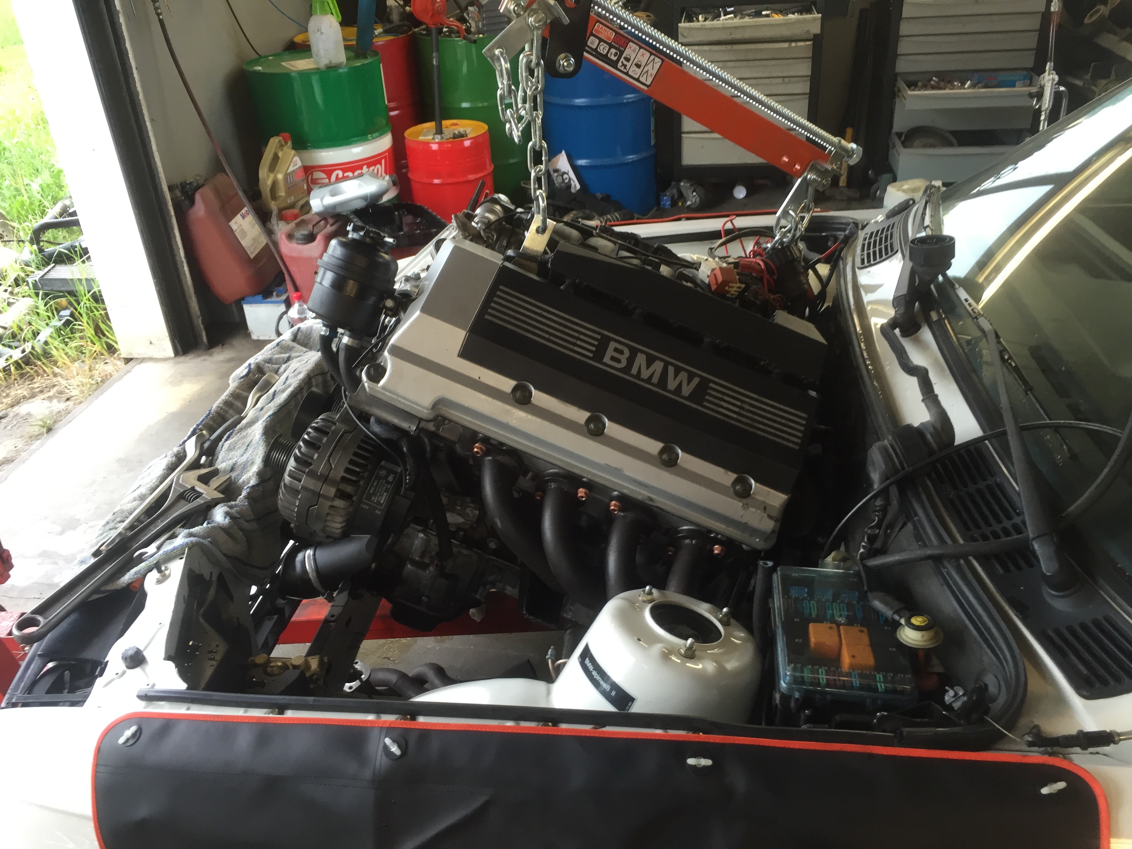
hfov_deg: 61.7
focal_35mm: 29
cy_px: 424
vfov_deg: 48.2
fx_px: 948
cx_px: 566
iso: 32
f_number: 2.2
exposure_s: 1/33
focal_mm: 4.15
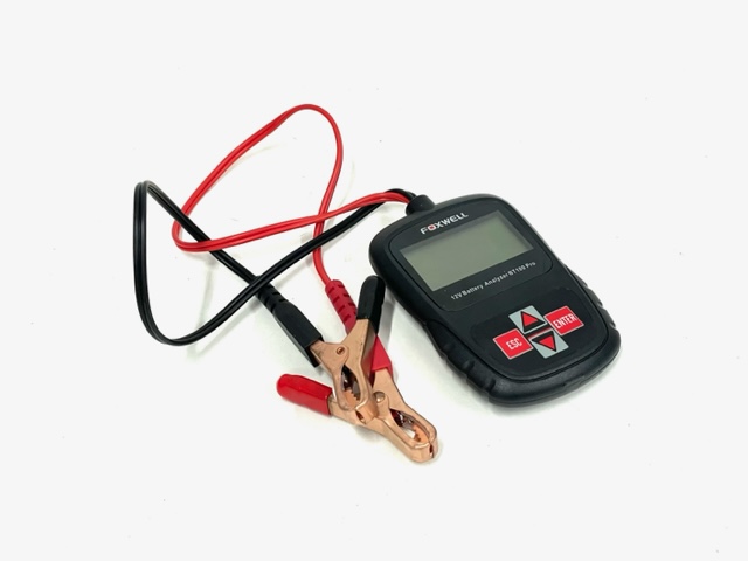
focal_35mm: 52
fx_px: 1124
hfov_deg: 36.8
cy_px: 280
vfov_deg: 28.0
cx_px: 374
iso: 125
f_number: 2
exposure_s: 1/120
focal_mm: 6
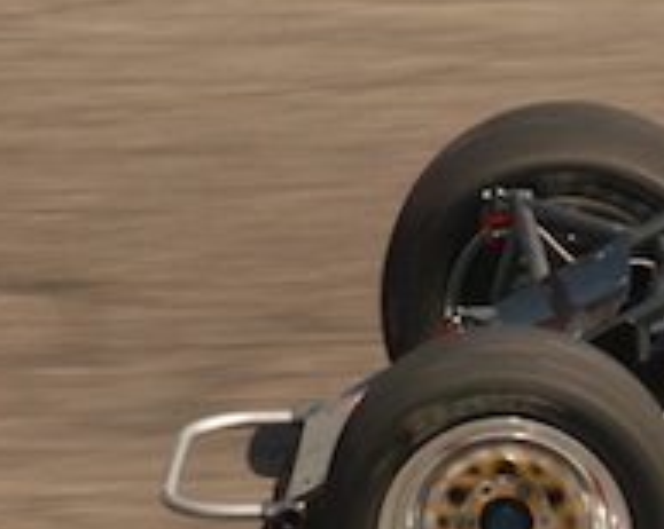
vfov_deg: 1.6
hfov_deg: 2.0
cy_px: 86
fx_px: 18733
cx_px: 1307
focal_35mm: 954
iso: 500
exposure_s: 1/320
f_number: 14
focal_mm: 145
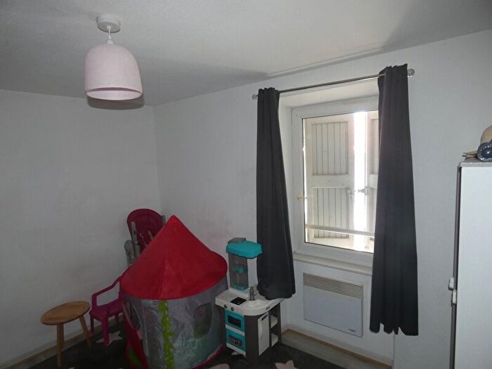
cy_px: 184
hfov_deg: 81.7
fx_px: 284
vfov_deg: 66.0
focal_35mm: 20
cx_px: 246
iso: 320
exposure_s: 1/60
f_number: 2.8
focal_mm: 3.6
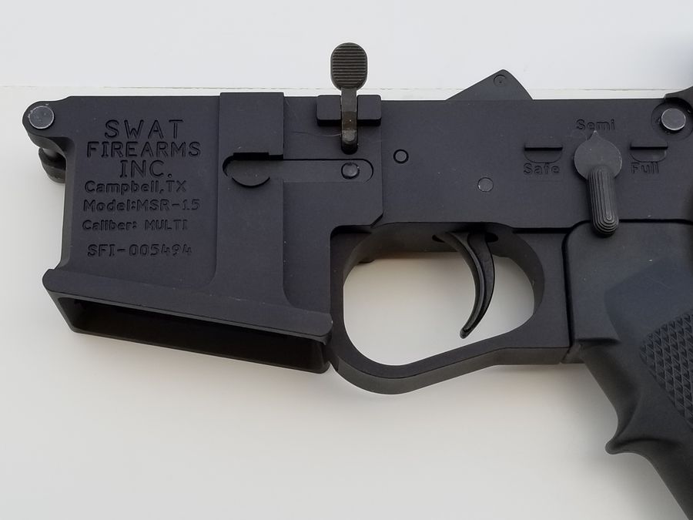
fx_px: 521
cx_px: 346
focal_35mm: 26
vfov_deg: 53.1
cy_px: 260
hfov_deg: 67.3
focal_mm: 4.25
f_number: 1.7
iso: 50
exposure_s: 1/552
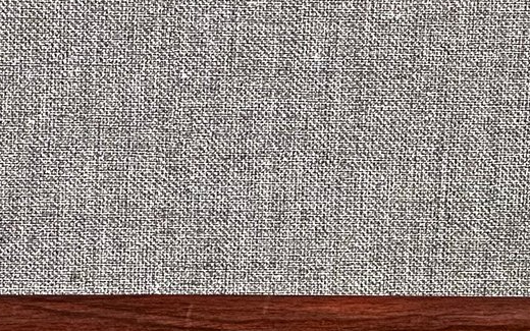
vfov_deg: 4.1
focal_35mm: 314
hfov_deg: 6.7
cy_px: 689
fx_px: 4535
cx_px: 173
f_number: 2.8
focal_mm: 9
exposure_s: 1/60
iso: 500
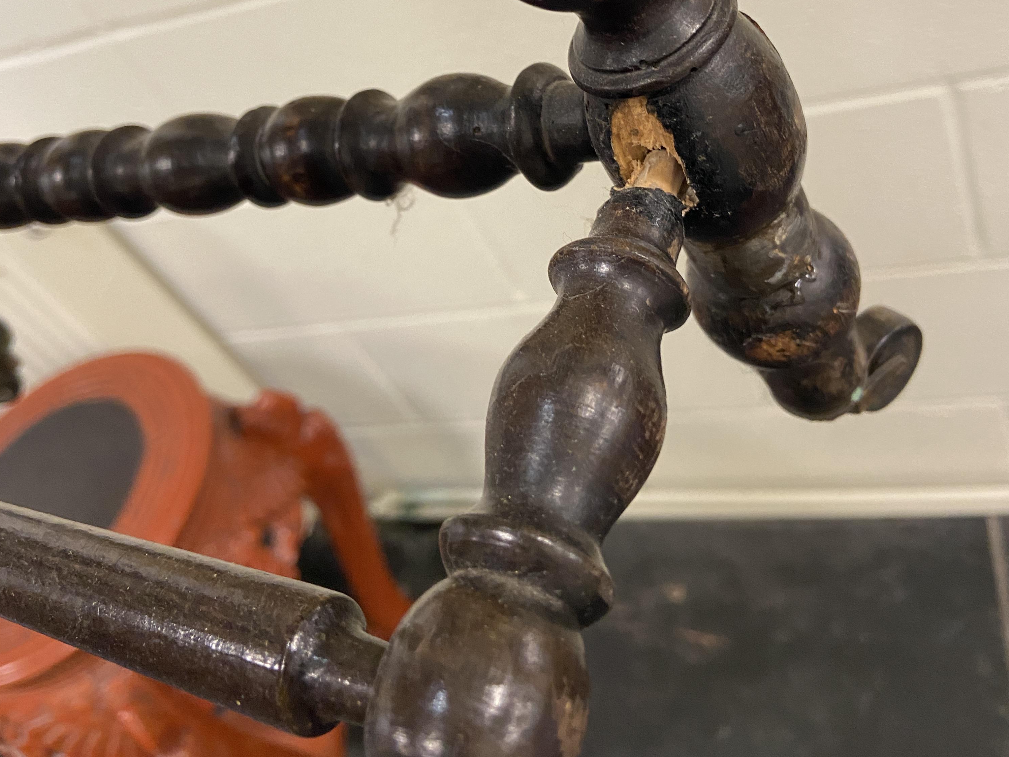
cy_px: 158
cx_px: 500
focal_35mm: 35
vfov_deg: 39.2
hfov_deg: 52.6
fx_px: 1020
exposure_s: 1/50
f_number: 1.8
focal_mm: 4.25
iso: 200
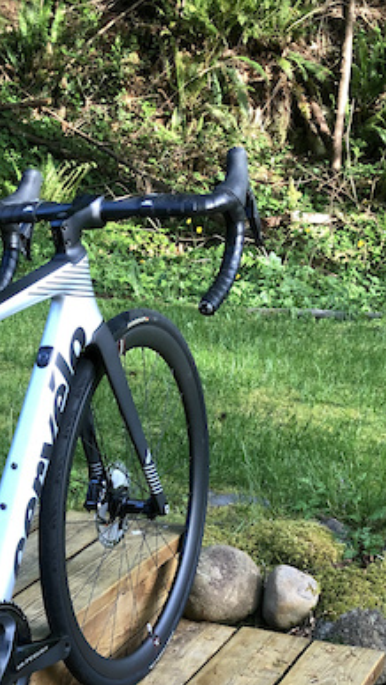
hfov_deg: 18.4
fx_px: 1145
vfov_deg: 31.5
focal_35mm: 63
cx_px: -35
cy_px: 635
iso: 20
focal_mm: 4
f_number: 1.8
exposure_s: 1/30
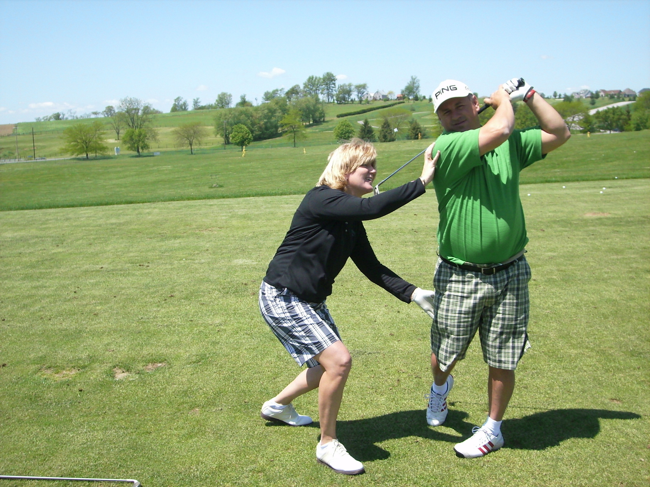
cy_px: 244
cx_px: 325
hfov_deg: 46.8
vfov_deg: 36.0
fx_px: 751
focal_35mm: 40
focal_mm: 7.43
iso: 50
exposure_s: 1/154
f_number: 7.8
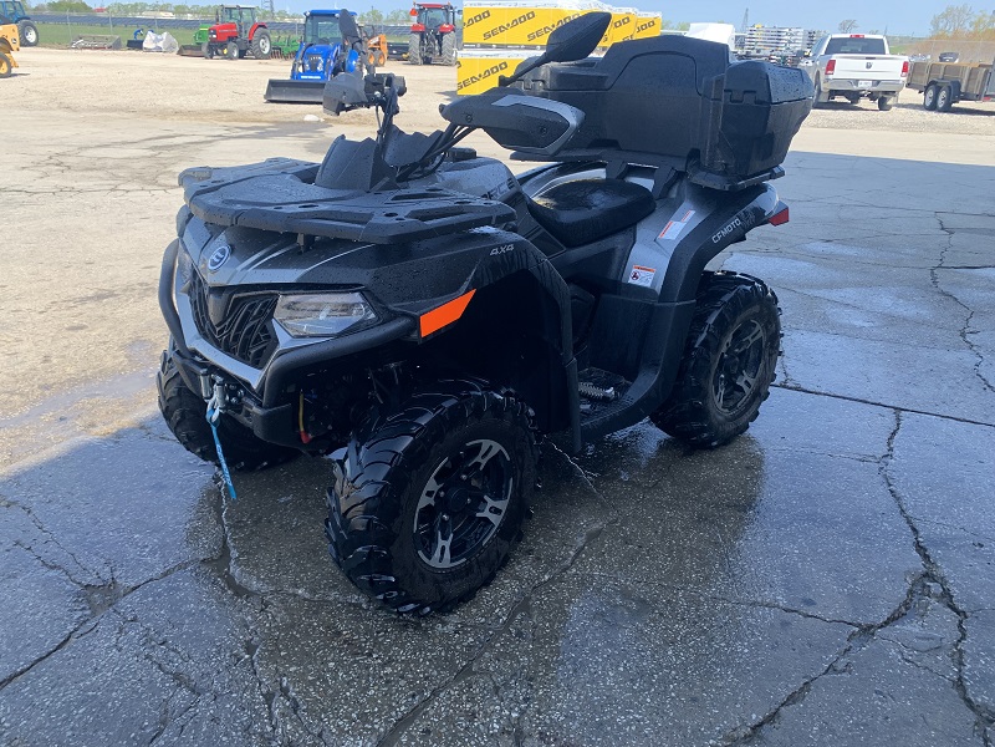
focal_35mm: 26
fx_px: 747
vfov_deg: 53.1
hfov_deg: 67.3
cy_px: 374
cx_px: 498
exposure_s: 1/601
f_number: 1.8
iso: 25
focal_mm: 4.25
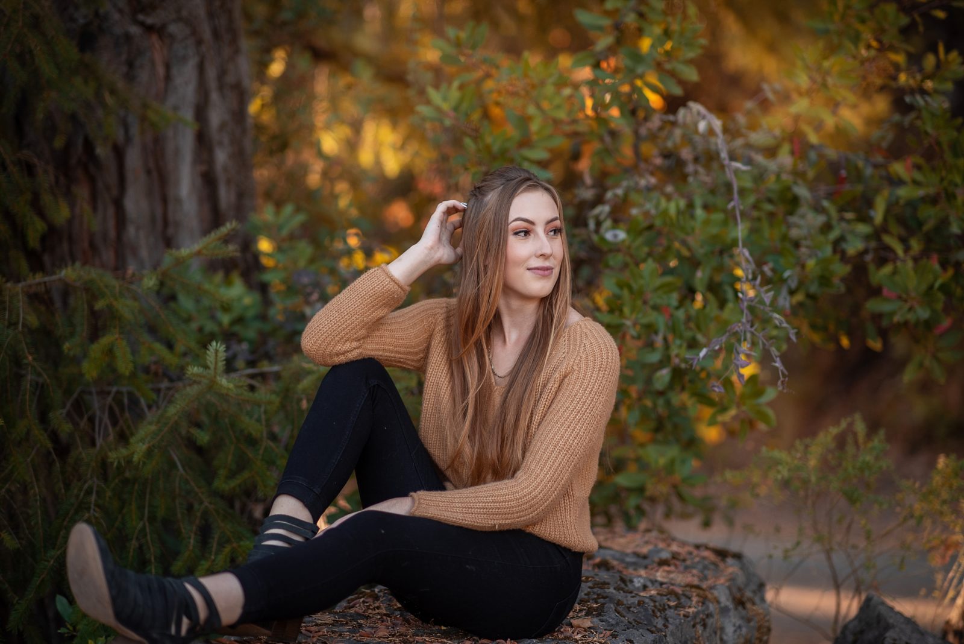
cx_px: 482
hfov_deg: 23.9
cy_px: 322
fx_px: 2277
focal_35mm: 85
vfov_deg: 16.1
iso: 250
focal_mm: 85
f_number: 1.8
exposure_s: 1/800
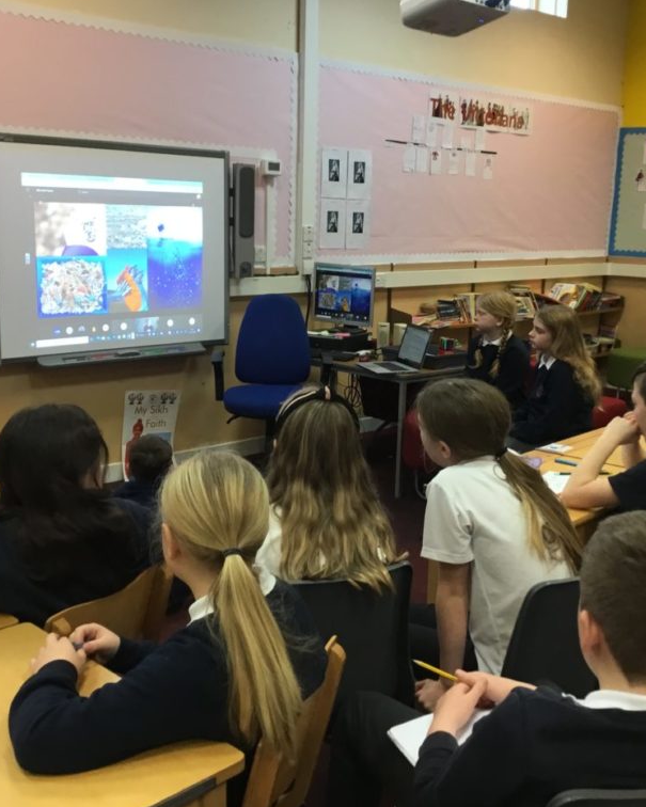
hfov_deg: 36.5
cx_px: 330
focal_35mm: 41
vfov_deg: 44.8
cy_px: 407
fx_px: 980
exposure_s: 1/33
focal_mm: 3.3
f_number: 2.4
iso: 64
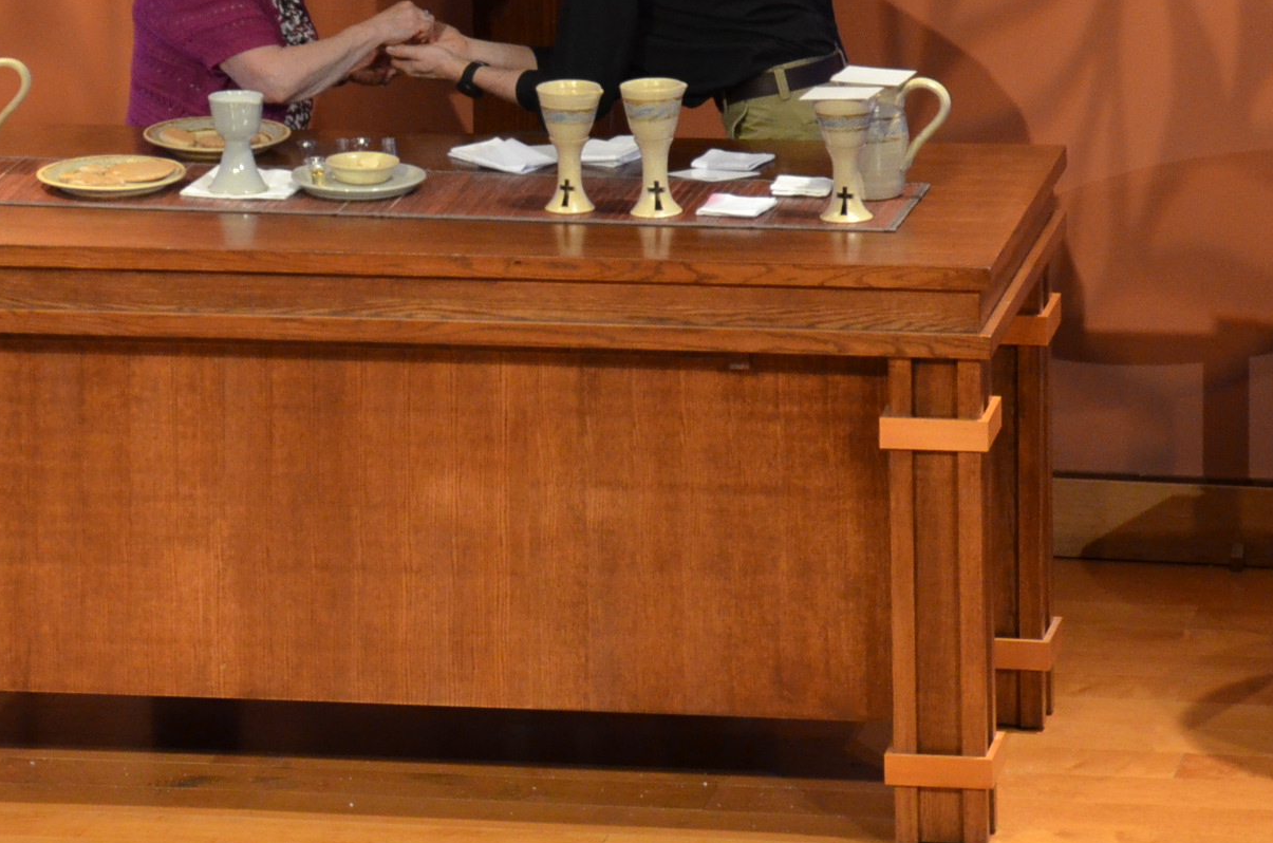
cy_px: 148
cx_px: 233
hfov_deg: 6.4
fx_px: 11363
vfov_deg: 4.2
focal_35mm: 322
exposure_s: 1/40
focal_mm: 105
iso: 1600
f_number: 5.6
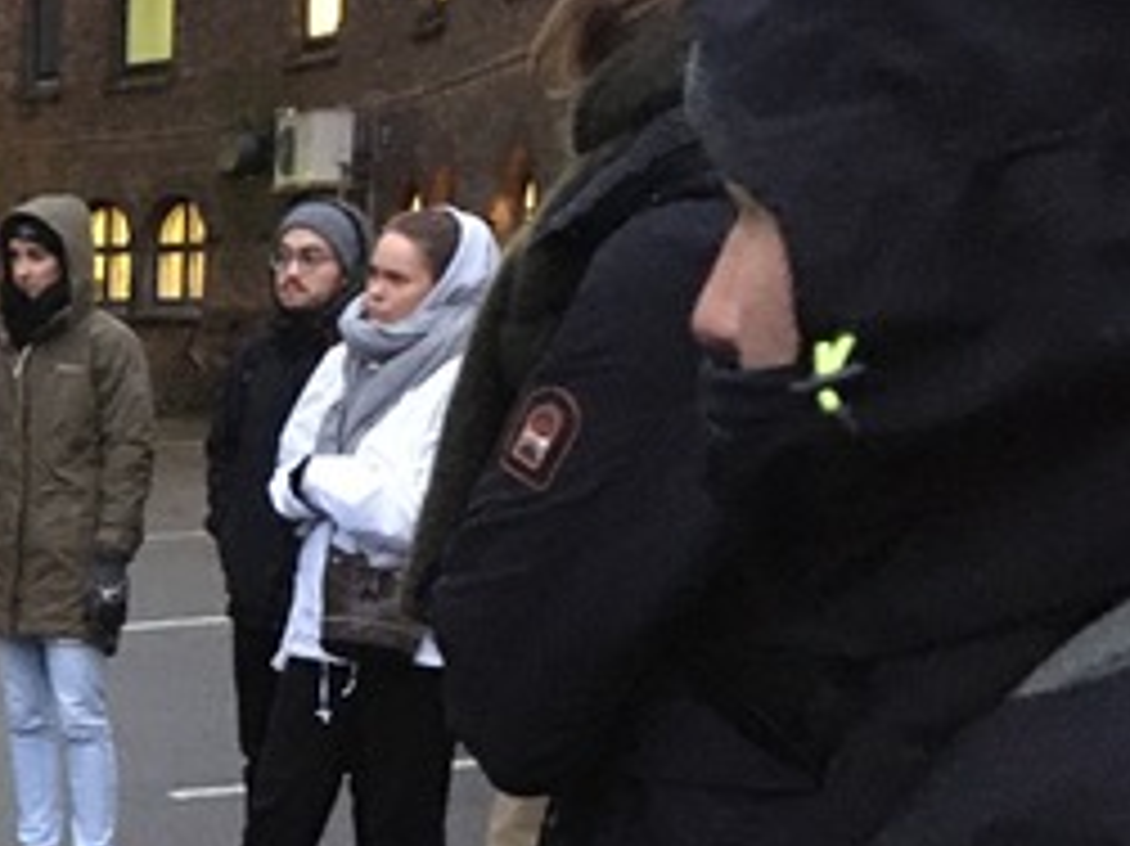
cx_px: -266
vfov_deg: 19.7
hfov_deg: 23.8
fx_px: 2414
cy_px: 670
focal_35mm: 74
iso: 1000
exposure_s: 1/17
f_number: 2.2
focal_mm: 4.15
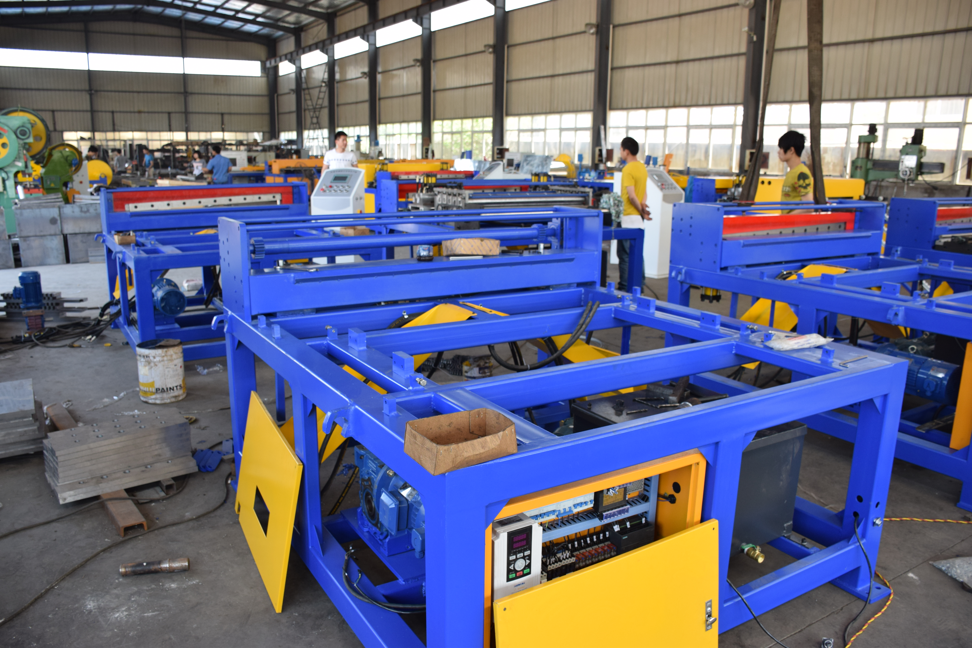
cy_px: 324
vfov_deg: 47.9
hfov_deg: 67.4
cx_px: 486
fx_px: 729
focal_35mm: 27
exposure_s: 1/100
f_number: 5
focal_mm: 18
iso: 400
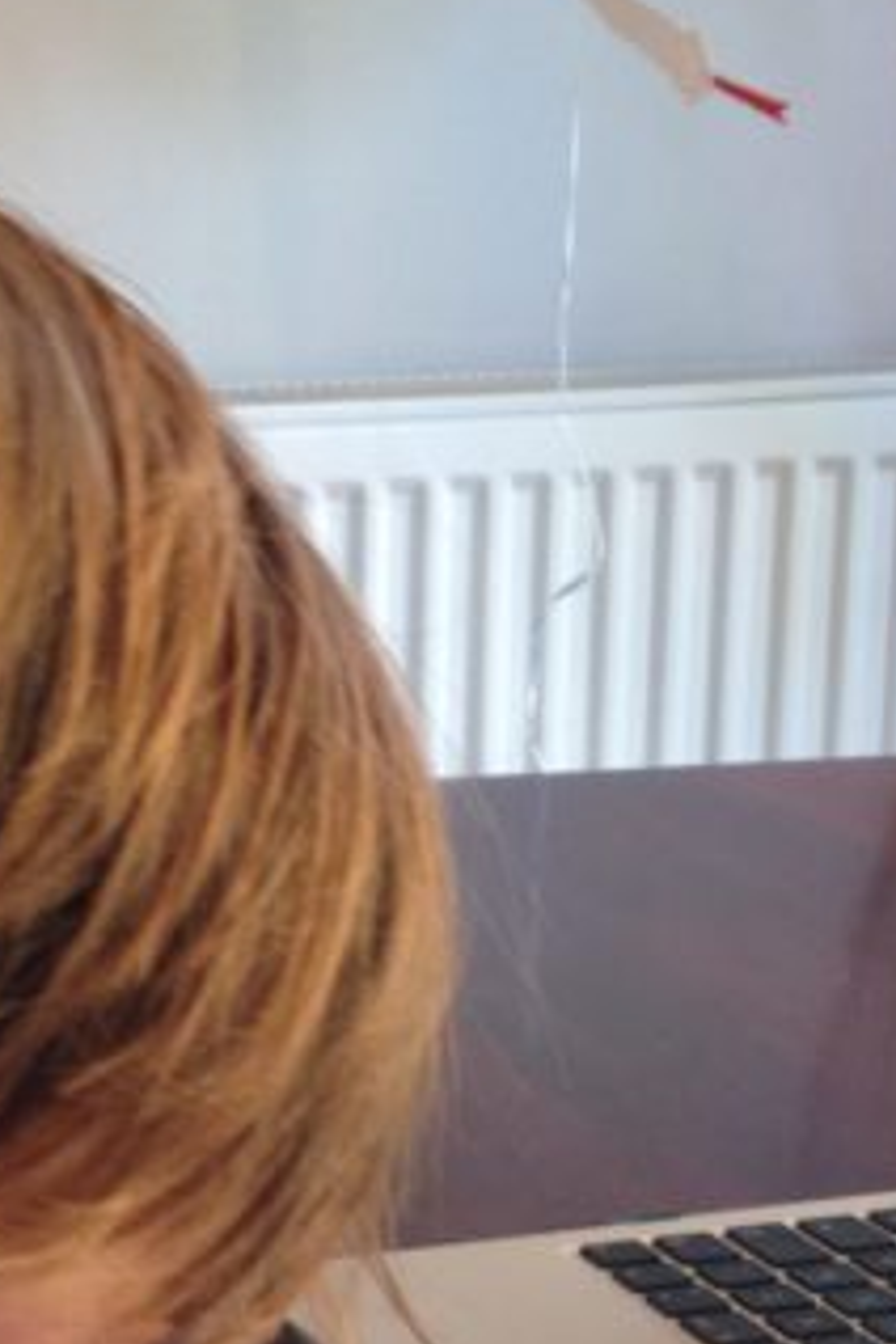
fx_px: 4592
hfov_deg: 11.1
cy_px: 1274
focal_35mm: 123
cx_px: 46
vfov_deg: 16.4
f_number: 2.4
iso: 50
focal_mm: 4.12
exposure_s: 1/24
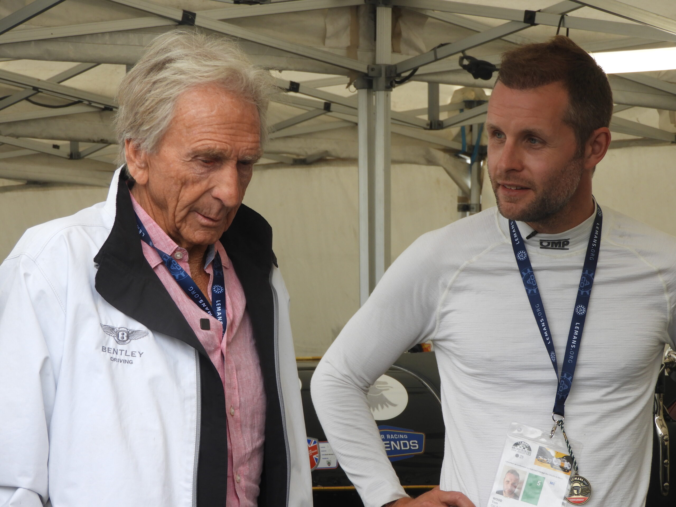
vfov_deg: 12.9
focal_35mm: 115
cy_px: 254
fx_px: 2246
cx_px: 338
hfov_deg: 17.1
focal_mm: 20.6
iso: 100
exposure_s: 1/100
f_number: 5
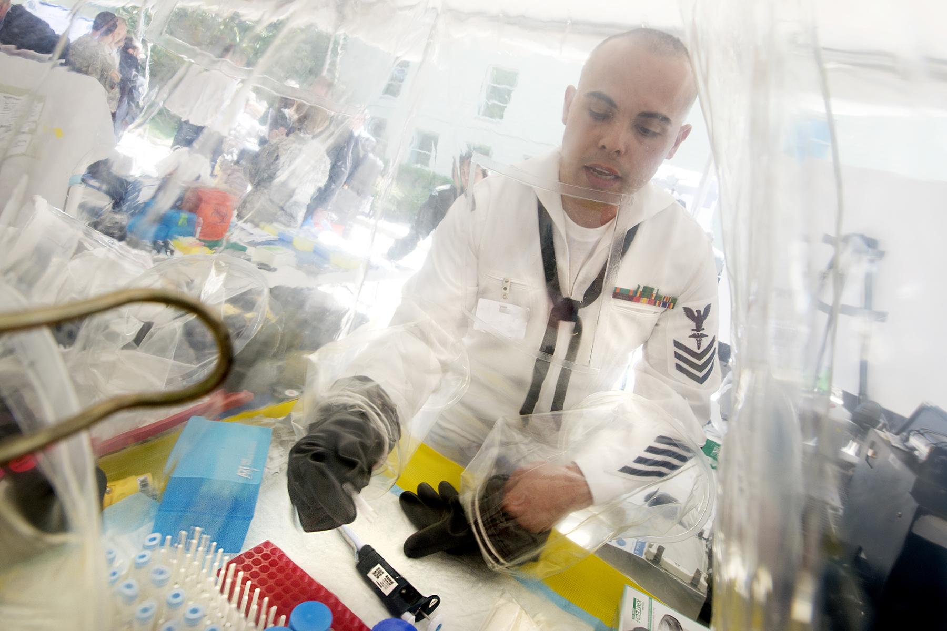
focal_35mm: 14
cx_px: 474
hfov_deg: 104.3
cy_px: 316
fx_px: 368
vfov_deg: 81.2
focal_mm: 14
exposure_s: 1/160
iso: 400
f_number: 7.1
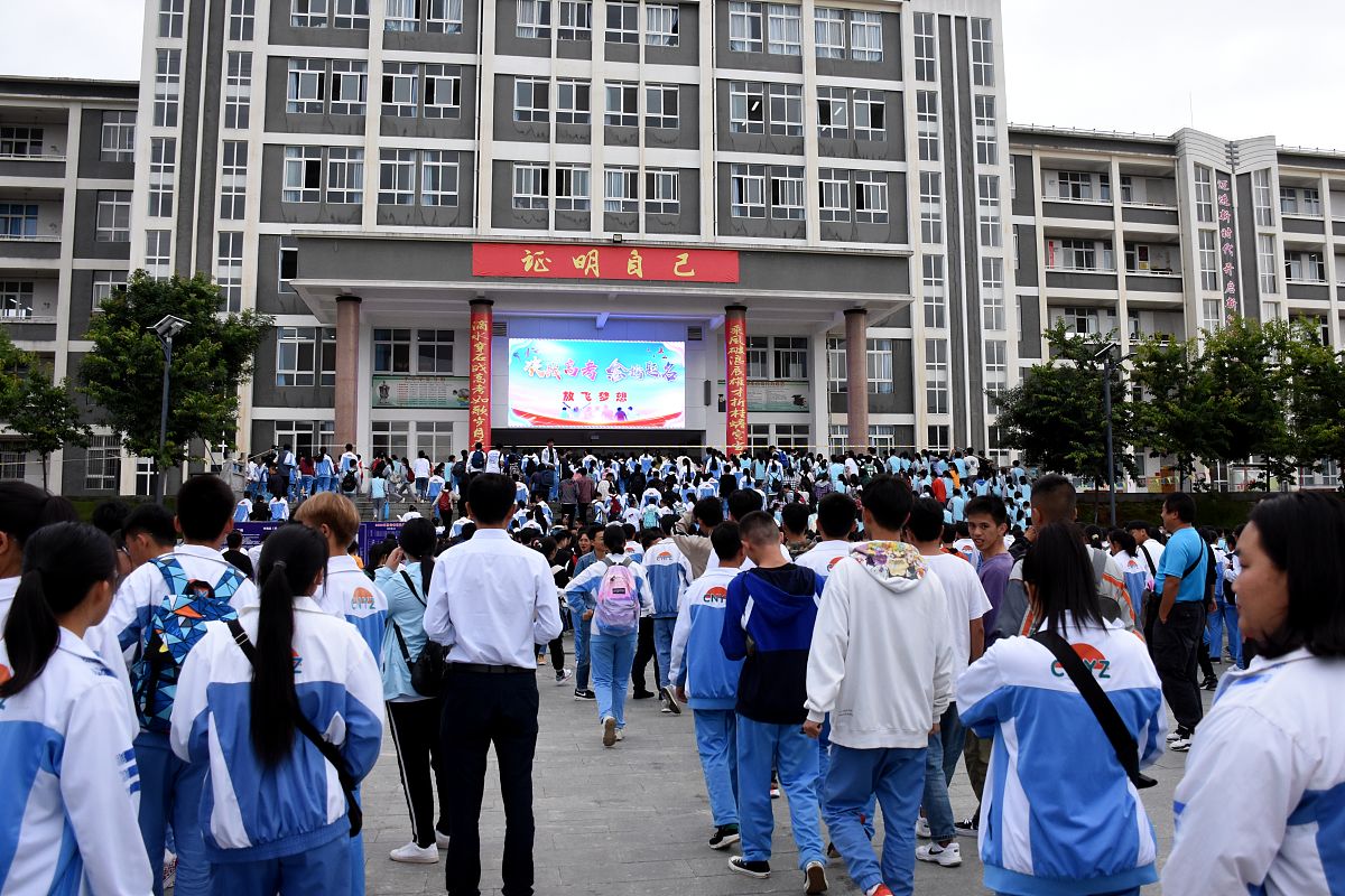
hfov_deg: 67.4
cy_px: 448
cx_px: 672
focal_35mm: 27
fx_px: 1009
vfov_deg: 47.9
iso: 800
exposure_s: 1/1250
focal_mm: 18
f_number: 5
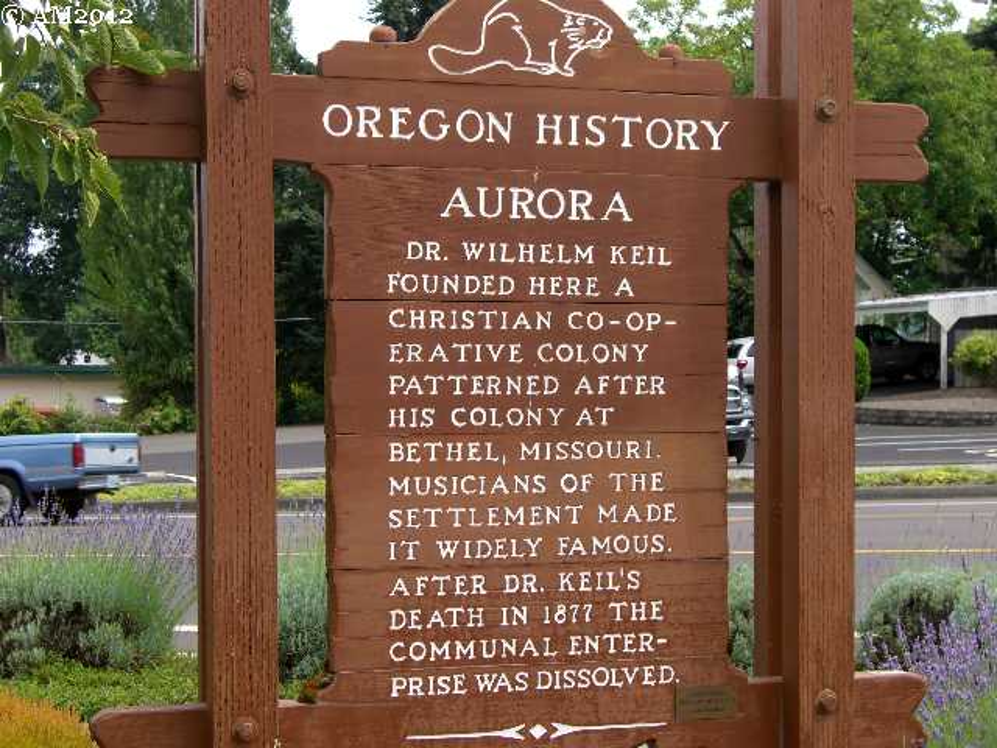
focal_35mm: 66
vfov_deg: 22.3
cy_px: 374
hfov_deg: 29.4
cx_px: 498
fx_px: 1901
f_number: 3.8
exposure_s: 1/250
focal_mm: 13.7
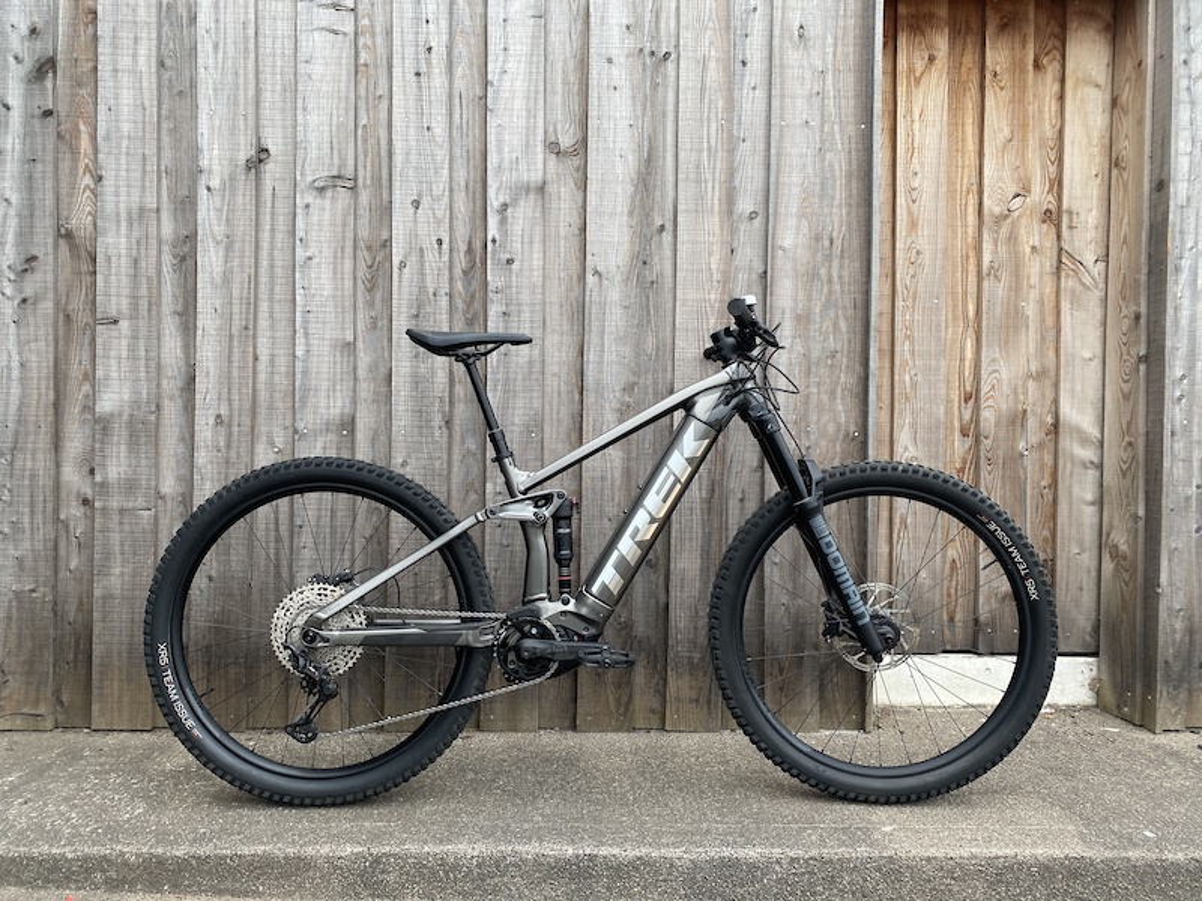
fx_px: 903
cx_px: 601
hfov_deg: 67.3
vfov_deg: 53.1
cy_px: 450
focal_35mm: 26
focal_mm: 4.25
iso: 32
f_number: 1.8
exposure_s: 1/122
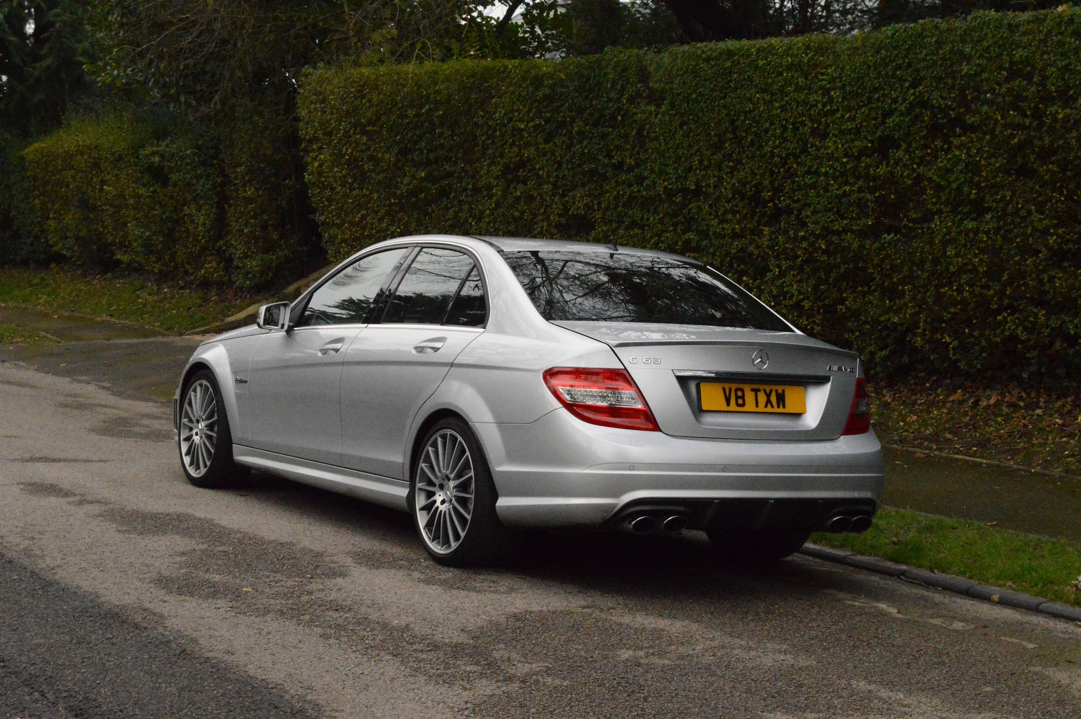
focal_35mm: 69
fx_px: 2070
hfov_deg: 29.3
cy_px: 360
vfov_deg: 19.7
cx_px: 540
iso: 6400
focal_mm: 46
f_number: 13
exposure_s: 1/640
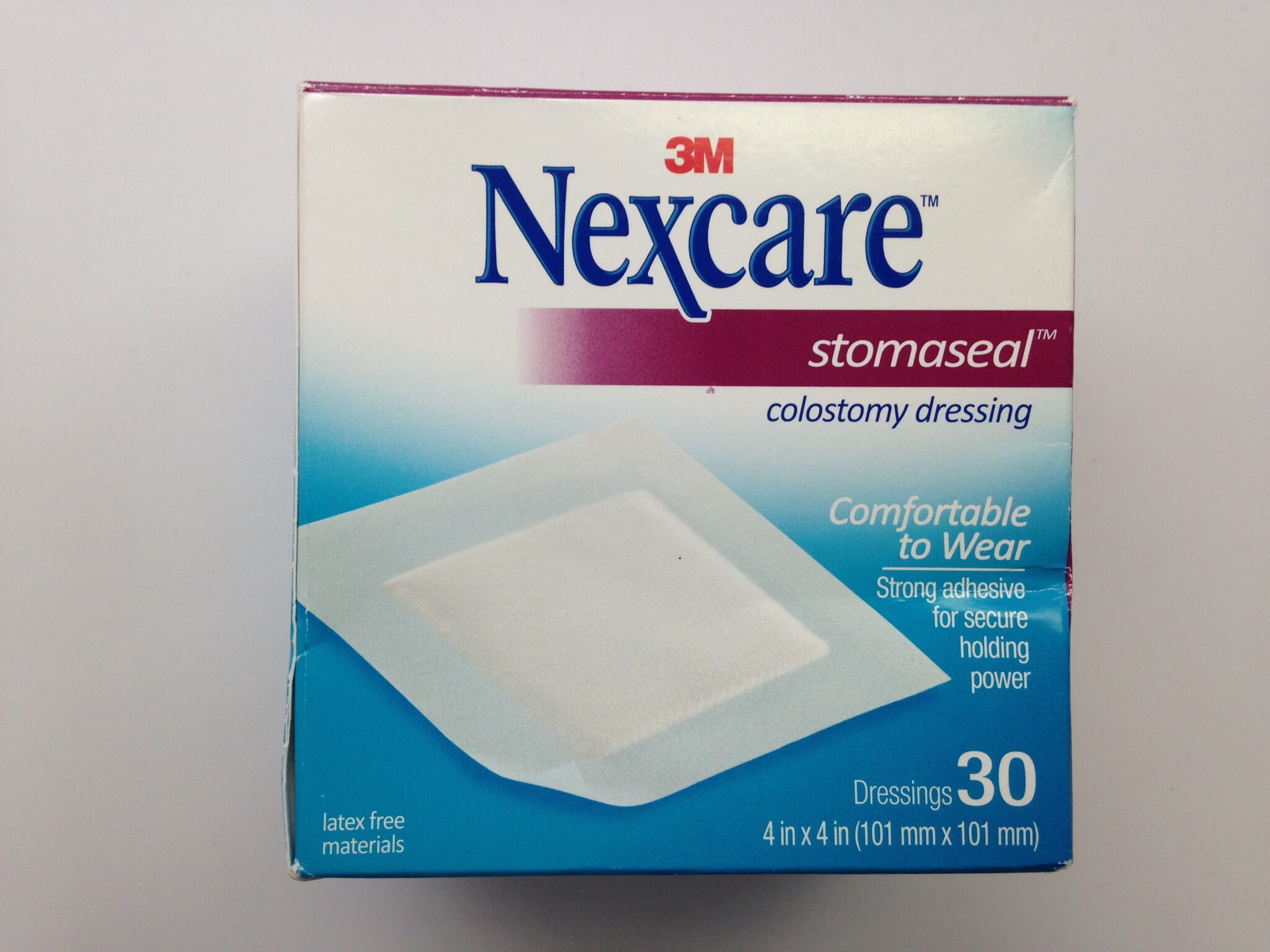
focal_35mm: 33
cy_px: 476
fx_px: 1211
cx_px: 635
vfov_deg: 42.9
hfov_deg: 55.4
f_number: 2.4
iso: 64
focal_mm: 4.12
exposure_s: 1/60
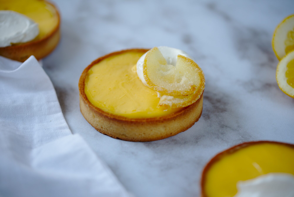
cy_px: 98
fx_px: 736
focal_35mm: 90
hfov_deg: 22.6
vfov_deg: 15.2
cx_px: 147
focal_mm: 90
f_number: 3.3
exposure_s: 1/40
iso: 100
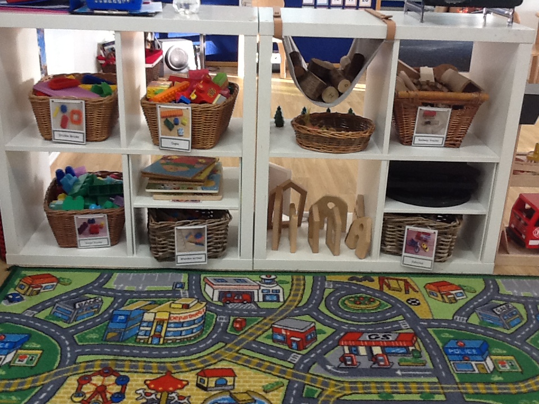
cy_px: 202
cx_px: 270
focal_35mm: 44
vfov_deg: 32.9
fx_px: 685
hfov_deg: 42.9
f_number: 2.4
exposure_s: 1/30
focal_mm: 2.03
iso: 50
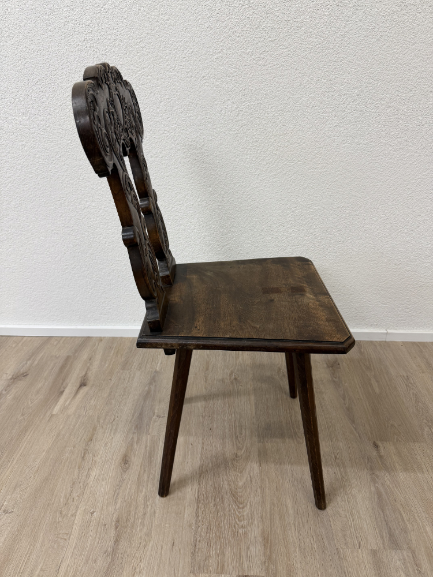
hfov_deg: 56.8
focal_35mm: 24
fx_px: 400
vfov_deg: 71.6
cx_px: 216
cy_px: 288
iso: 160
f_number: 1.8
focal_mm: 6.8
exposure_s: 1/100
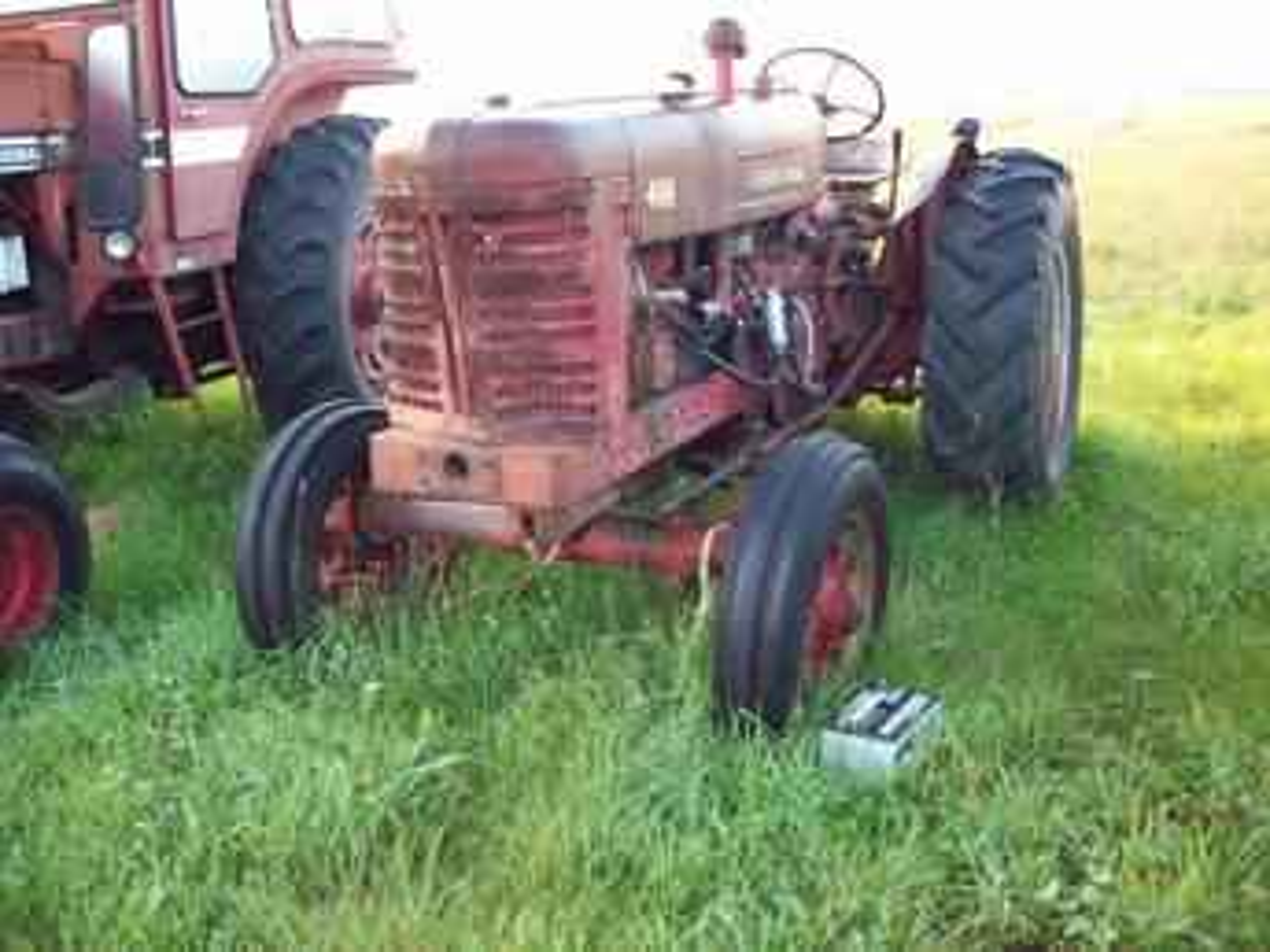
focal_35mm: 37
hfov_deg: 50.1
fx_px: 1357
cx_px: 635
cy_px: 476
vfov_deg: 38.7
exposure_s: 1/45
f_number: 2.8
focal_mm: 6.2
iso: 85
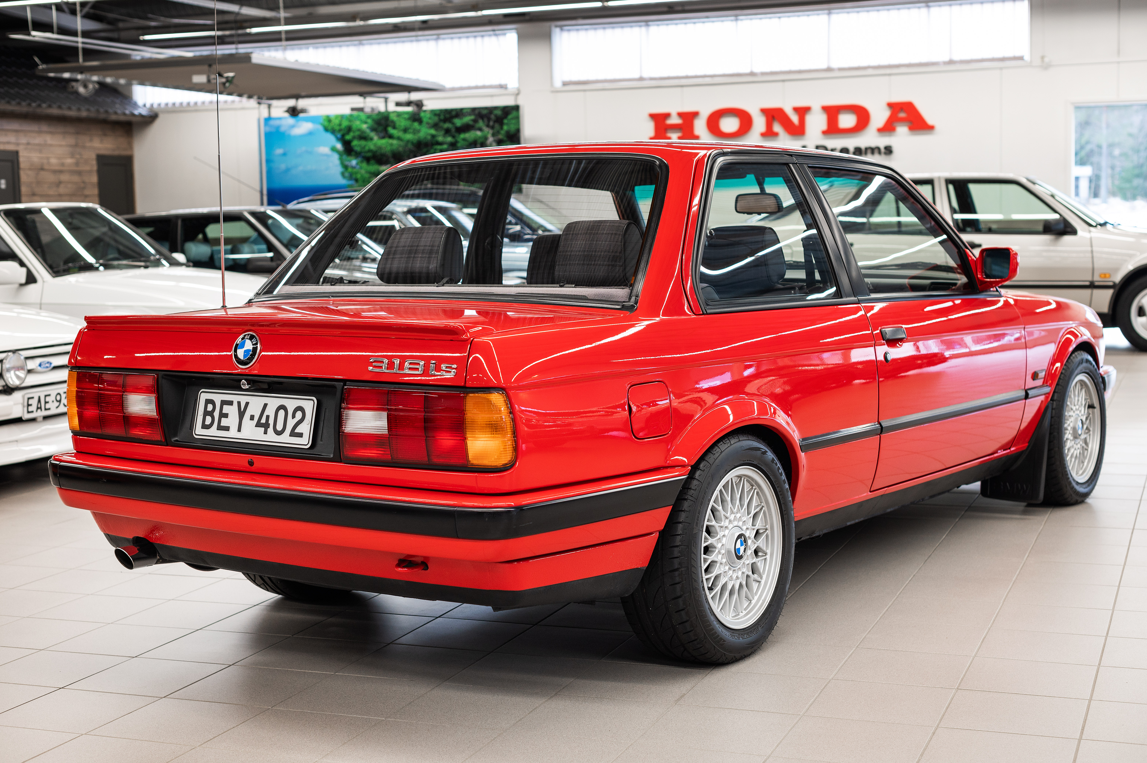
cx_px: 574
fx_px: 1592
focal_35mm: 50
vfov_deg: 27.0
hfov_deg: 39.6
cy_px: 382
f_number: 5
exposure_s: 1/60
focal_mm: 50
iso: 400
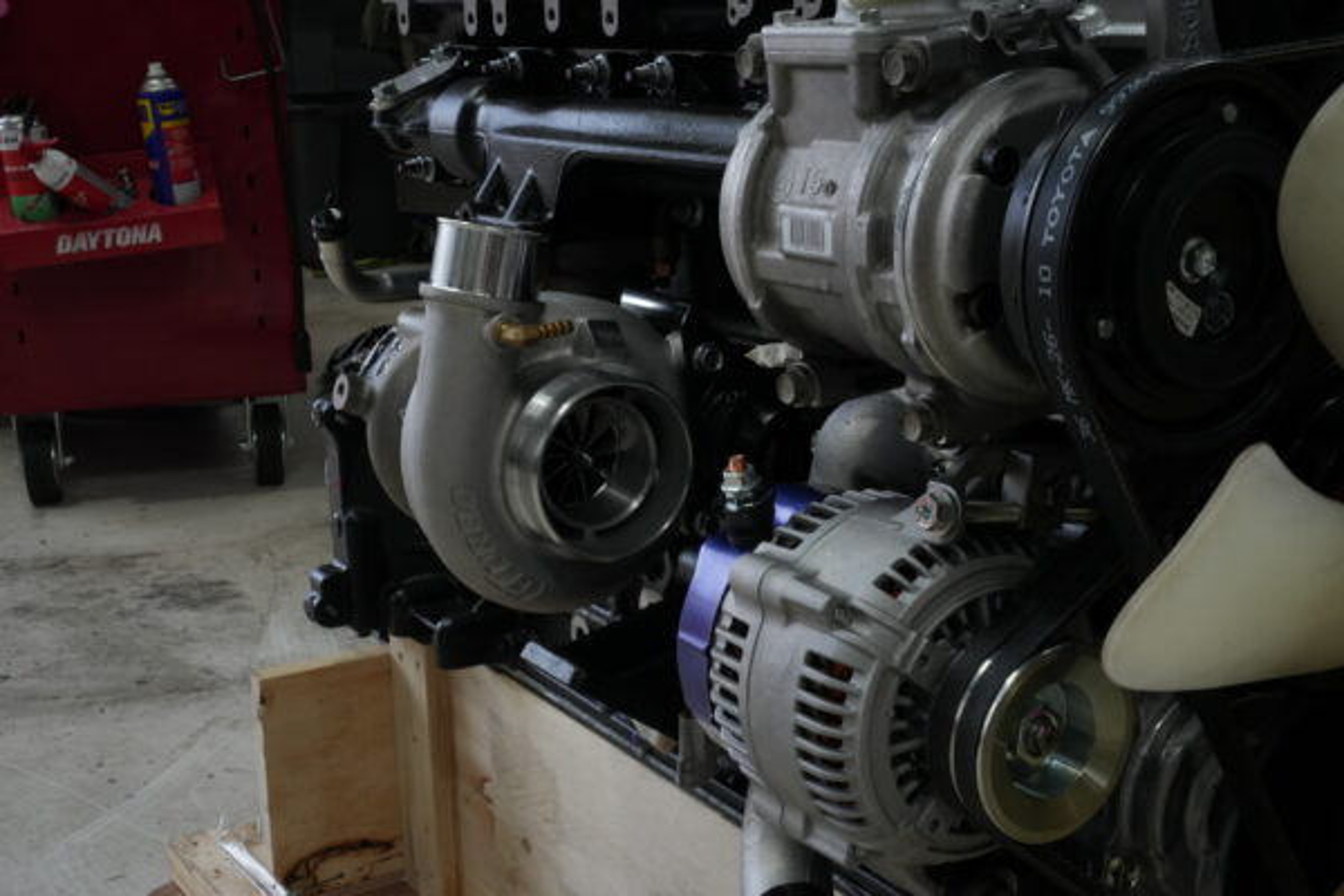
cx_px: 672
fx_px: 1755
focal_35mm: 47
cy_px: 448
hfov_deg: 41.9
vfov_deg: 28.6
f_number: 22
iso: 2500
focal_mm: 47
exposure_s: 1/50
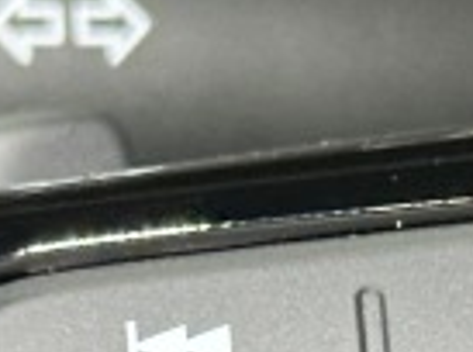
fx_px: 4906
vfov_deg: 4.1
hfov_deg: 5.5
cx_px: 300
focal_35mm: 360
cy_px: 649
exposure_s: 1/40
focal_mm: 6.86
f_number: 1.78
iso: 400
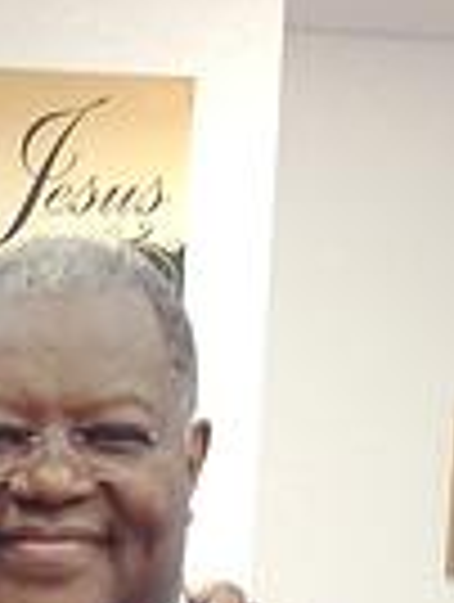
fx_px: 3591
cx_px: -537
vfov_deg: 8.7
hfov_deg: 6.9
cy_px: 1478
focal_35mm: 206
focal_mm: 4.13
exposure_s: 1/20
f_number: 2.4
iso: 80
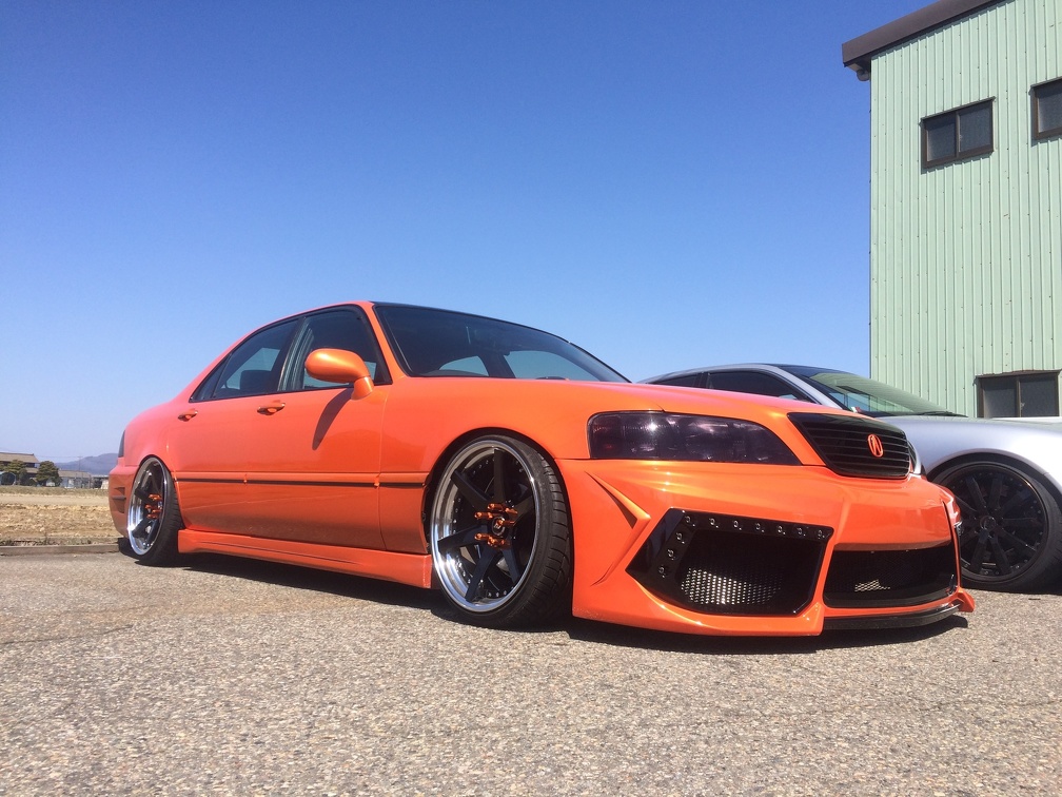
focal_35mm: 29
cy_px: 398
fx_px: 890
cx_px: 531
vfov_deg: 48.2
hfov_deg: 61.7
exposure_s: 1/1520
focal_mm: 4.15
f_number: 2.2
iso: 32
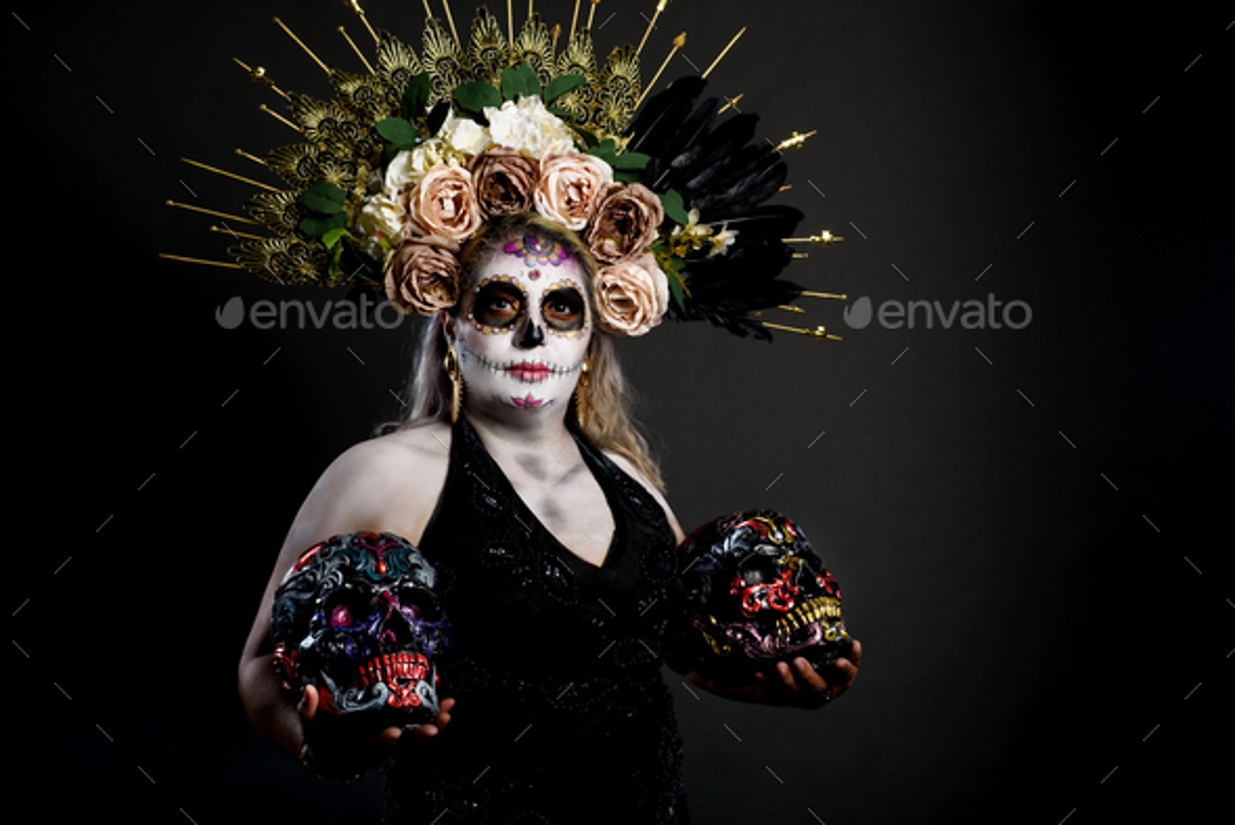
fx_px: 1716
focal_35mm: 50
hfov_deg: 39.6
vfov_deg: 27.0
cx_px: 618
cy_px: 412
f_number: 10
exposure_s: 1/200
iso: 200
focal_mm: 50
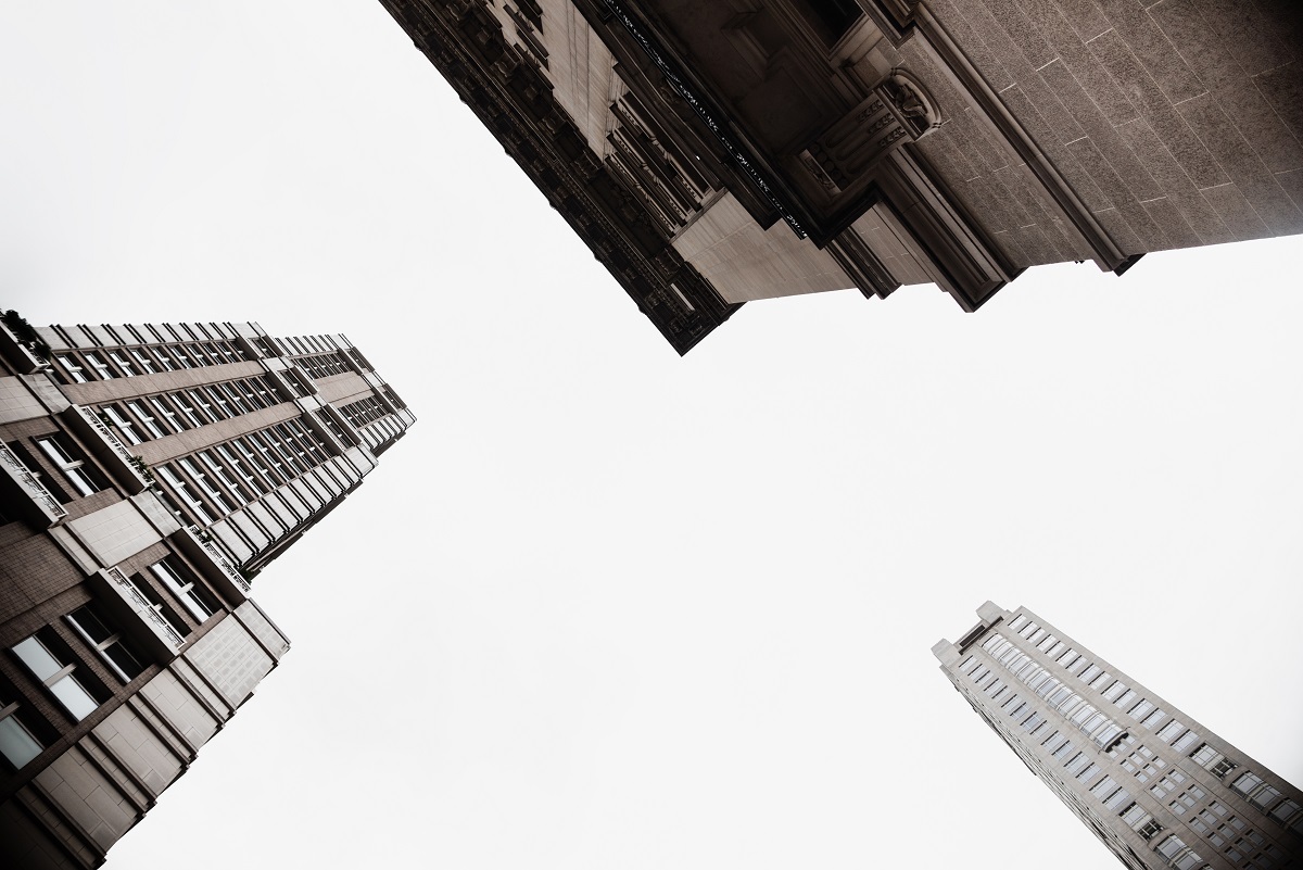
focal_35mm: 35
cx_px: 652
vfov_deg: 37.9
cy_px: 435
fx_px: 1267
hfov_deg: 54.4
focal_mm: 35
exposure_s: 1/125
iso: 250
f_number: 5.6
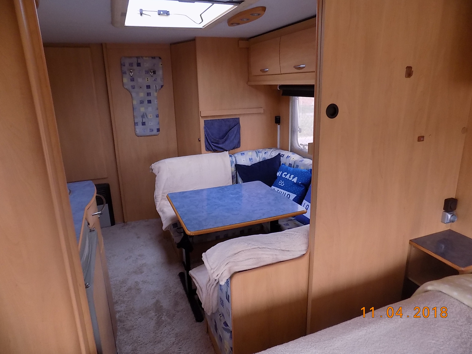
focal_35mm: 23
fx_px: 314
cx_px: 236
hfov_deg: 73.9
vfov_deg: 58.9
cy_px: 177
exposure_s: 1/100
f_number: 3.1
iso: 200
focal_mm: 4
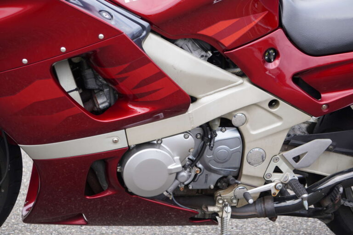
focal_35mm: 82
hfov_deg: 24.6
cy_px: 118
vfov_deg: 16.6
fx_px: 809
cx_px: 176
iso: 100
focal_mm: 55
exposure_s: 1/125
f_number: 5.6
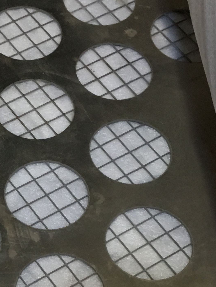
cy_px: 320
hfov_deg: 17.4
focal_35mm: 83
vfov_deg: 22.2
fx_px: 690
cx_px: 4
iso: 100
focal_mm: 4.15
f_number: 2.2
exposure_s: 1/30
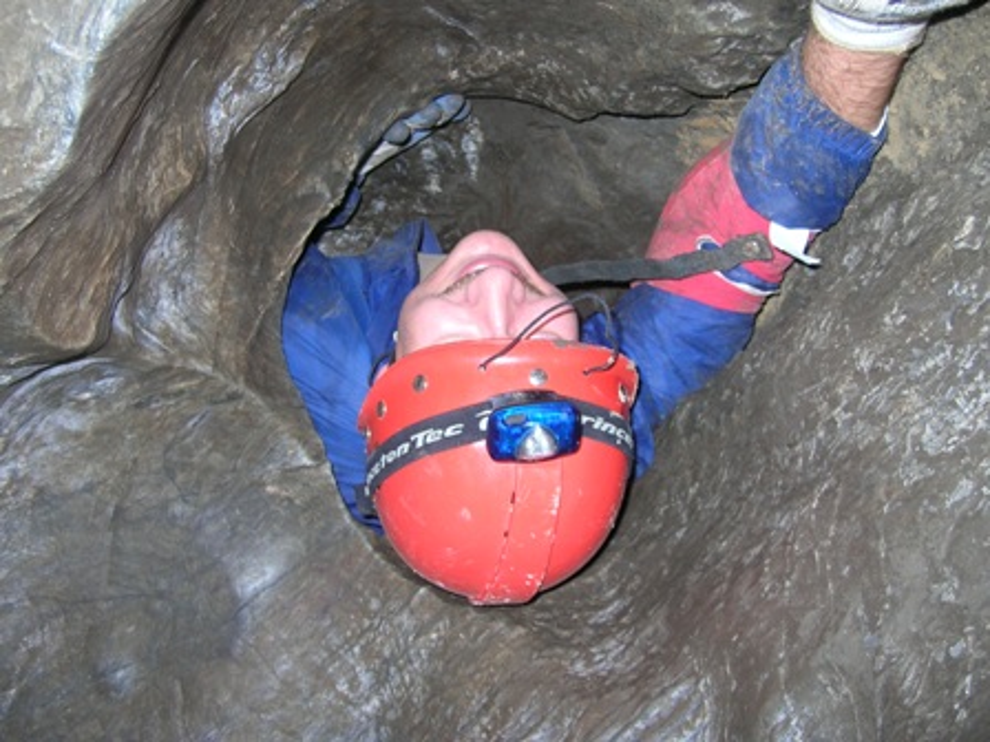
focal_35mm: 36
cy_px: 371
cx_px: 495
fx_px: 1030
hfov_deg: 51.4
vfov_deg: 39.7
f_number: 2.7
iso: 50
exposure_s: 1/60.1
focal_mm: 6
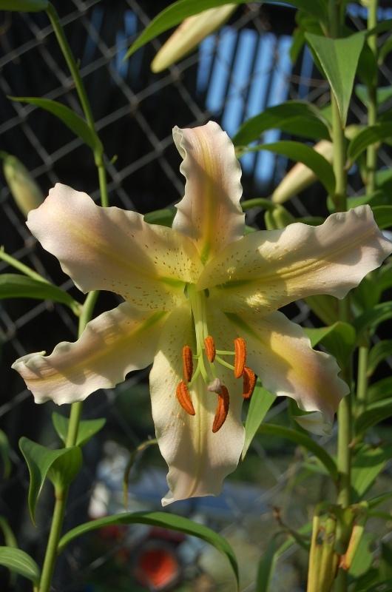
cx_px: 196
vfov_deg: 27.0
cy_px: 296
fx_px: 1230
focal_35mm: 75
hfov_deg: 18.1
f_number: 8
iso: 200
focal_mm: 50
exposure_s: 1/250
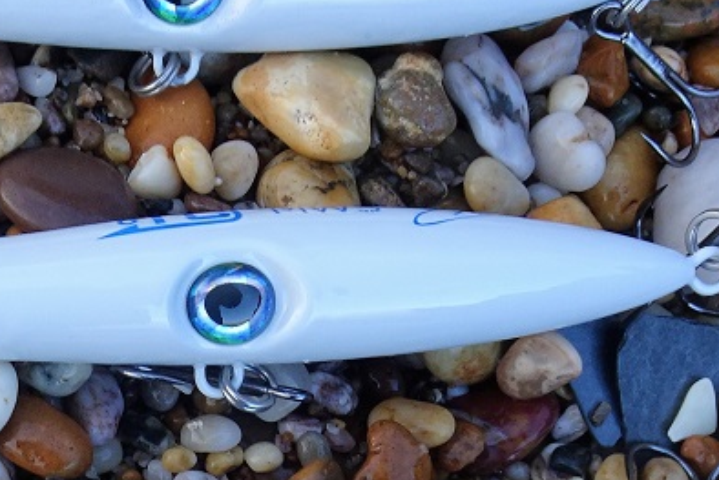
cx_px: 162
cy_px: 402
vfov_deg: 17.8
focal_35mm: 76
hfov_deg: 26.2
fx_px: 1518
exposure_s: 1/100
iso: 80
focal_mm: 4.1
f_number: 3.5
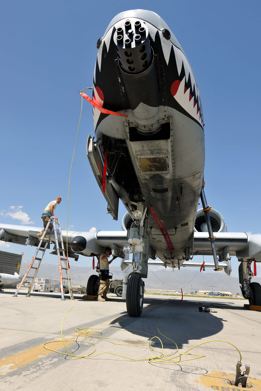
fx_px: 250
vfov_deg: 76.1
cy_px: 196
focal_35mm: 23
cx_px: 130
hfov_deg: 55.1
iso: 200
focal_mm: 23
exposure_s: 1/250
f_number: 10
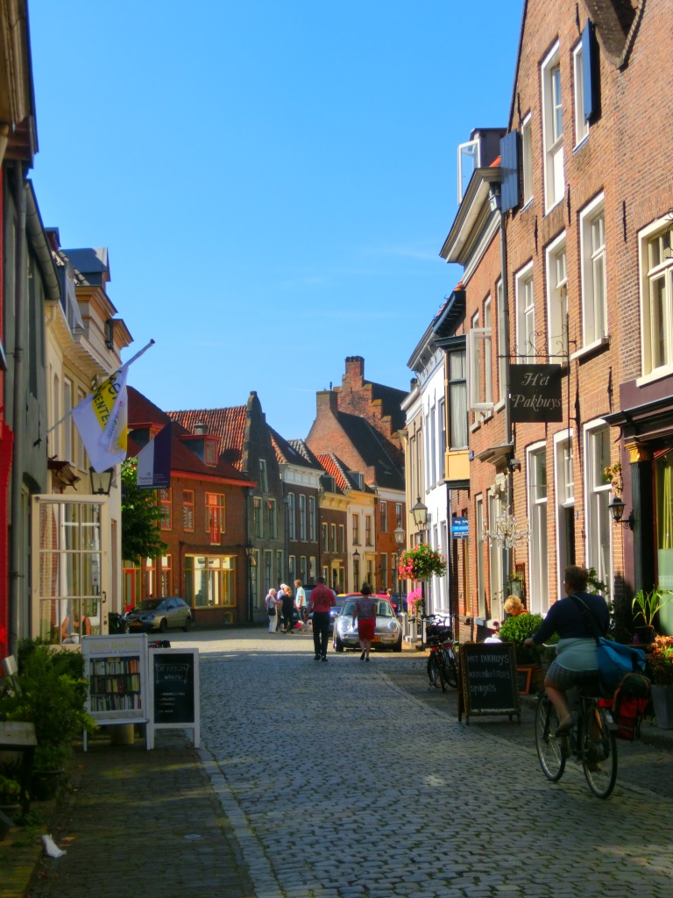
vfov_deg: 30.7
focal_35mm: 63
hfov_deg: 23.3
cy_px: 449
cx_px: 336
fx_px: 1633
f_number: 4.6
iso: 80
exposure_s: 1/640
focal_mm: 11.17
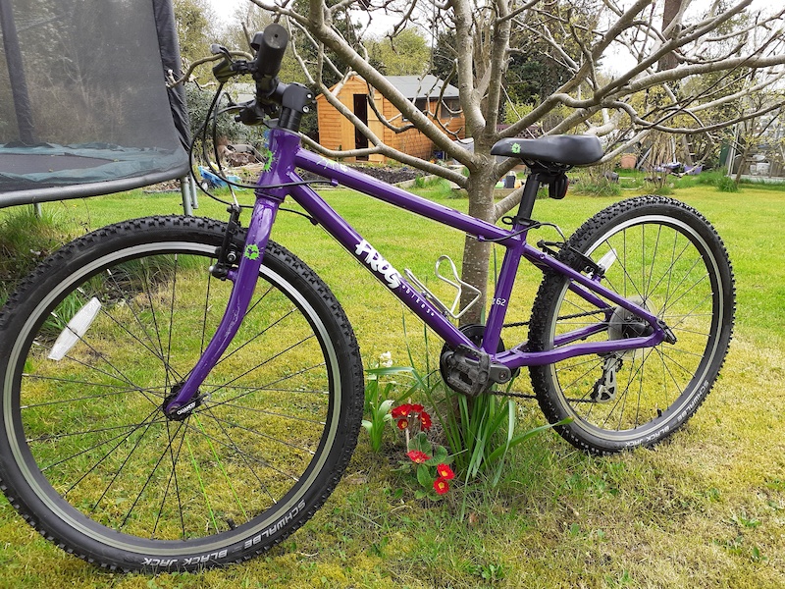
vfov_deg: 51.4
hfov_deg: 65.3
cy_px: 294
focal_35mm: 27
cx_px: 392
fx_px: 612
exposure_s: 1/274
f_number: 1.9
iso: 40
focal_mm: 3.6
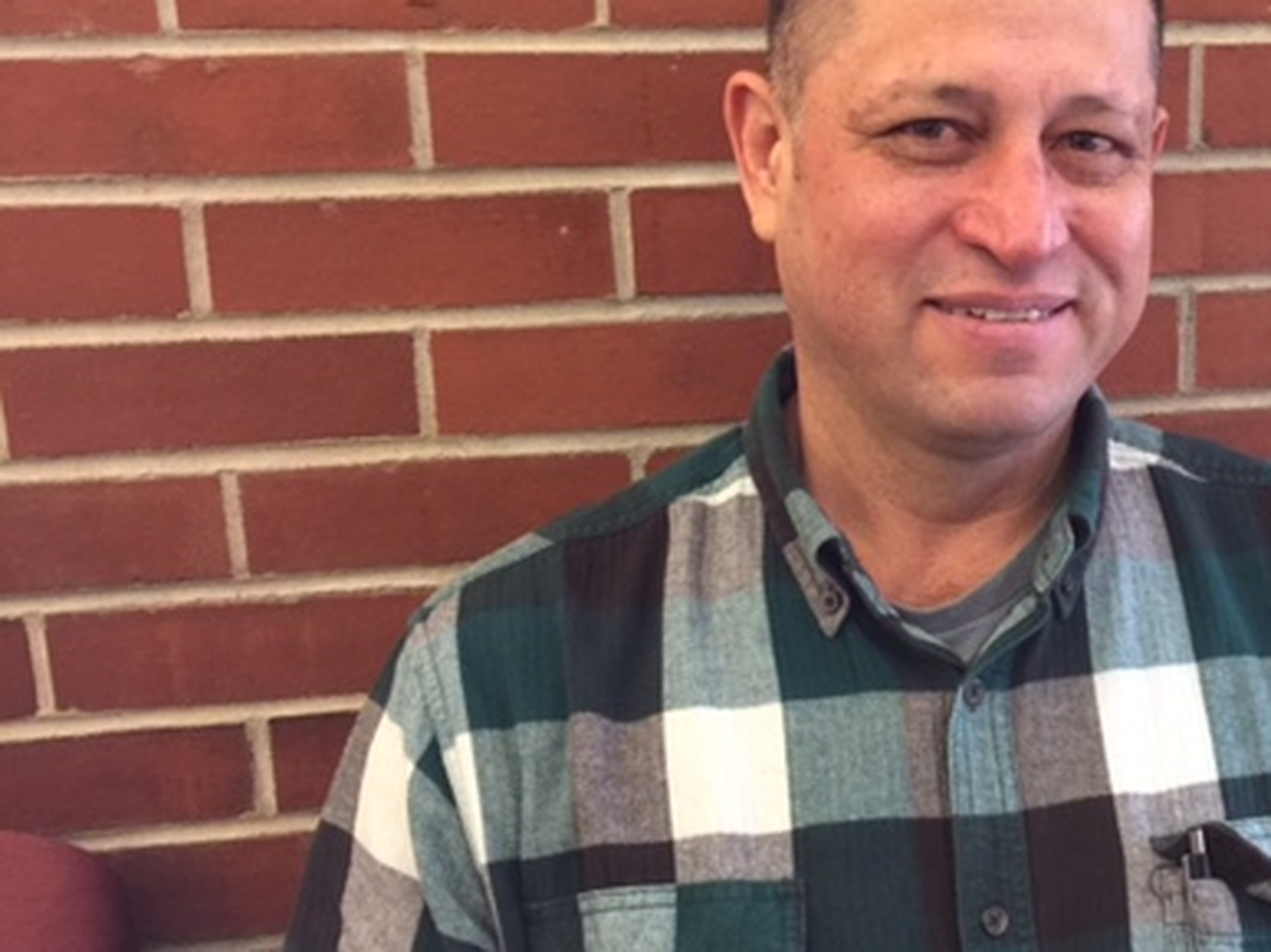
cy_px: 437
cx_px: 1048
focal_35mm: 48
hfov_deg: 38.0
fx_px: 1762
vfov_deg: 30.2
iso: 100
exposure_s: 1/15
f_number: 2.2
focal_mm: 4.15
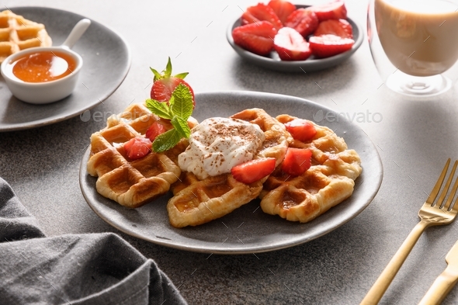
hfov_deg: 20.6
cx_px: 229
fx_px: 1259
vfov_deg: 13.8
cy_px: 152
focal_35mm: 99
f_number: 7.1
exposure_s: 1/160
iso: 100
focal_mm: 66
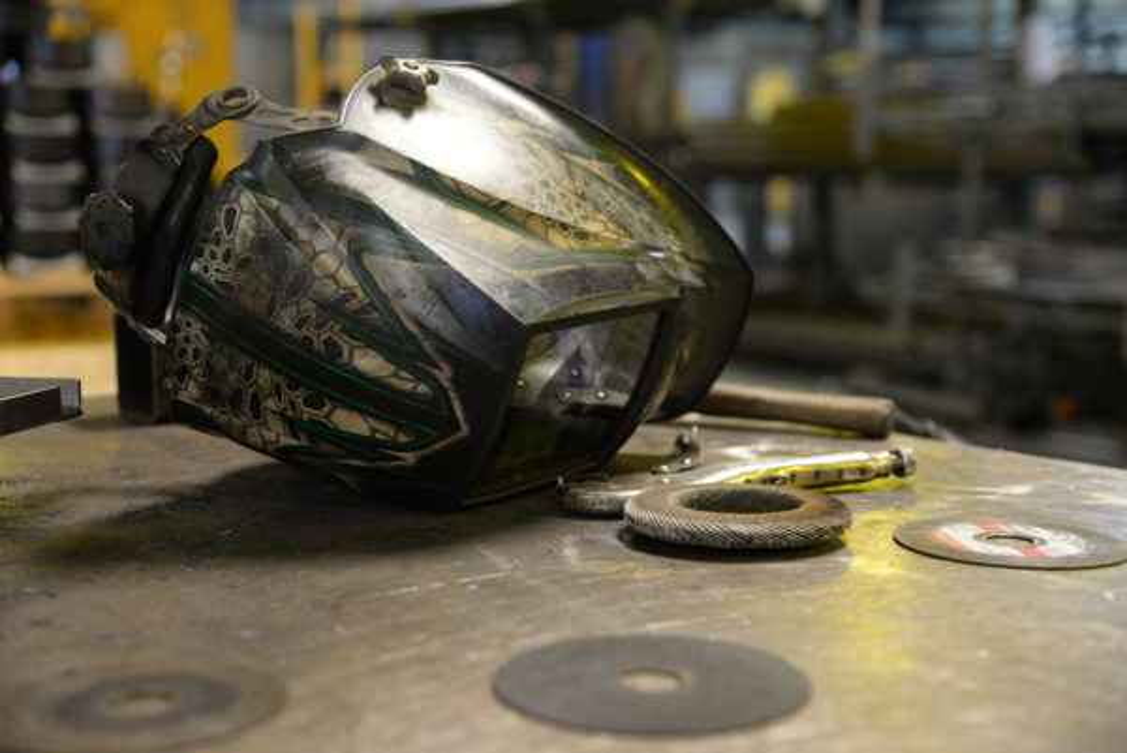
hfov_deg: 36.2
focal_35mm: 55
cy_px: 376
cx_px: 564
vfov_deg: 24.7
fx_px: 1723
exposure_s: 1/60
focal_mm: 55
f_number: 4
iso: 4000
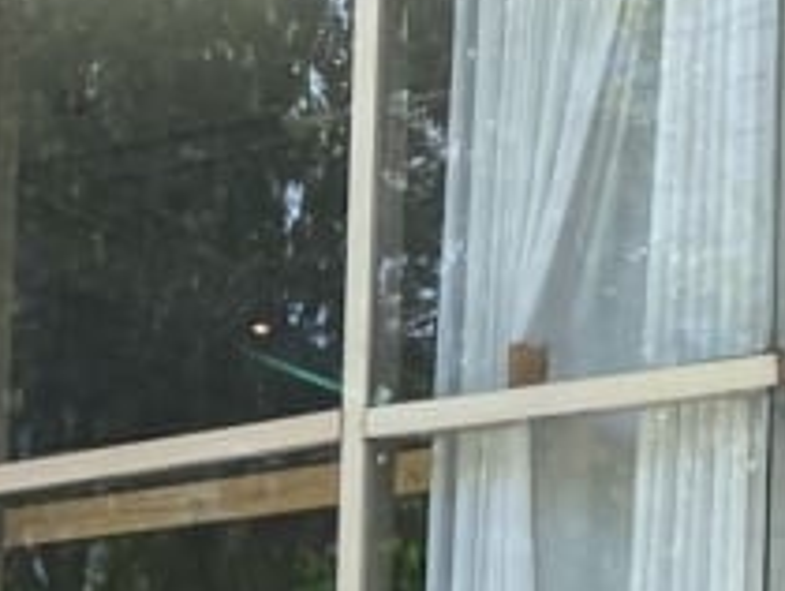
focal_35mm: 190
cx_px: -191
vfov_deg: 7.6
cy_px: 1077
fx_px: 4314
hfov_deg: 10.2
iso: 32
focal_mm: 4.25
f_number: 1.8
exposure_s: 1/398
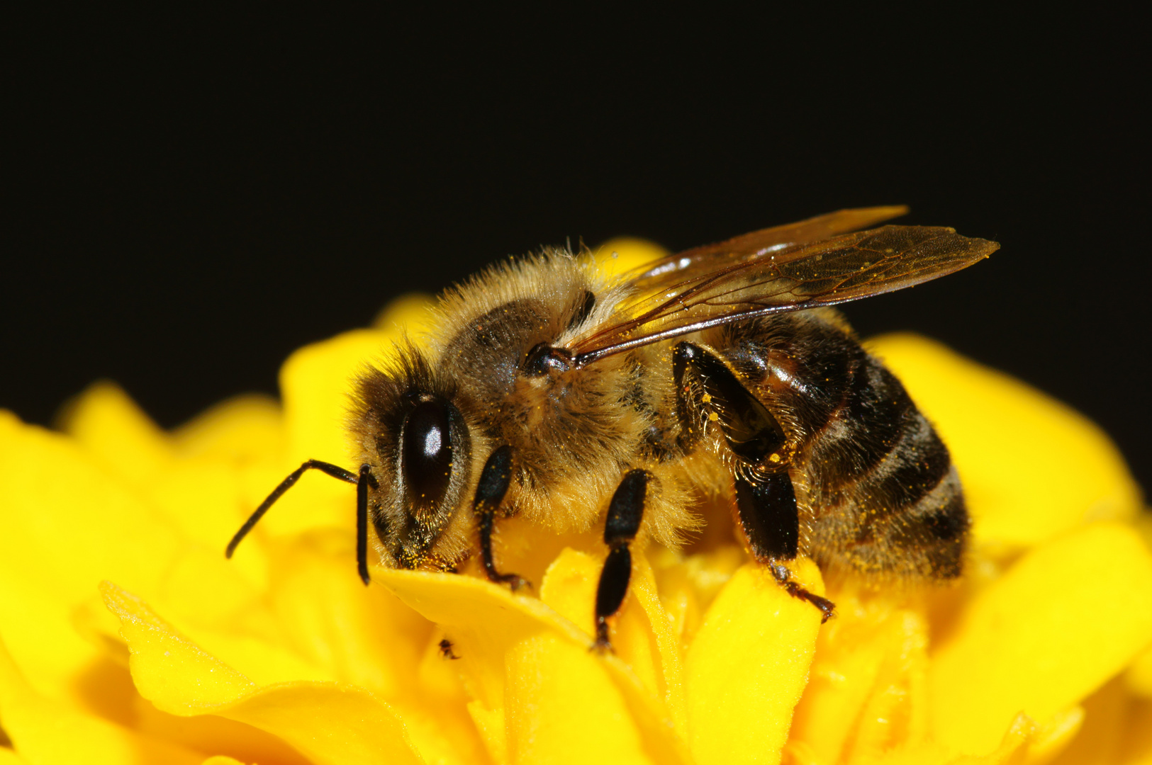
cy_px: 382
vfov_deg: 8.7
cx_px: 576
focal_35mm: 158
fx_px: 5035
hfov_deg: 13.1
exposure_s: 1/125
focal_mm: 105
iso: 200
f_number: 13
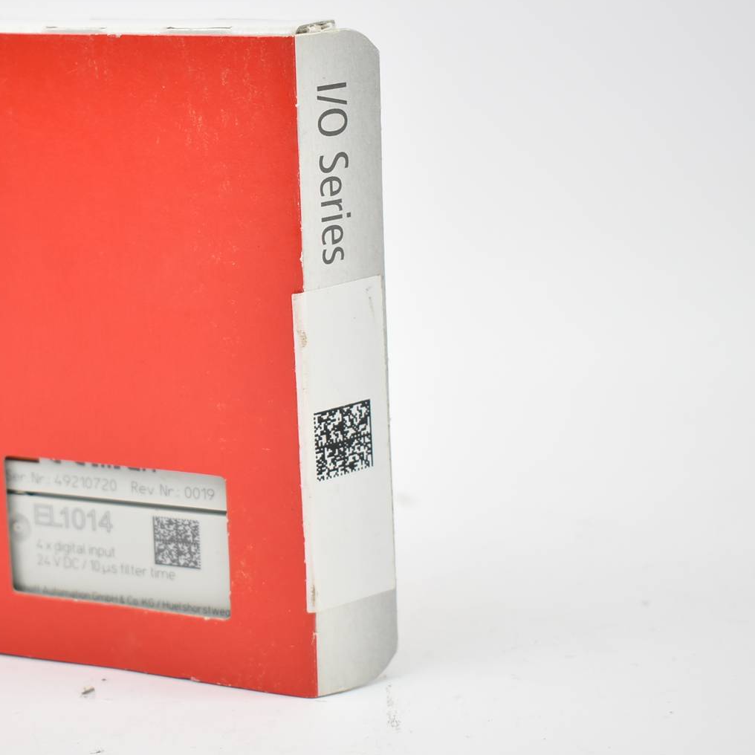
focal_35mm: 95
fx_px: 2342
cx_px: 107
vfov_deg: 18.3
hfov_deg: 18.1
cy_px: 331
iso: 200
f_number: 4.5
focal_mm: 35
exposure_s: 1/60
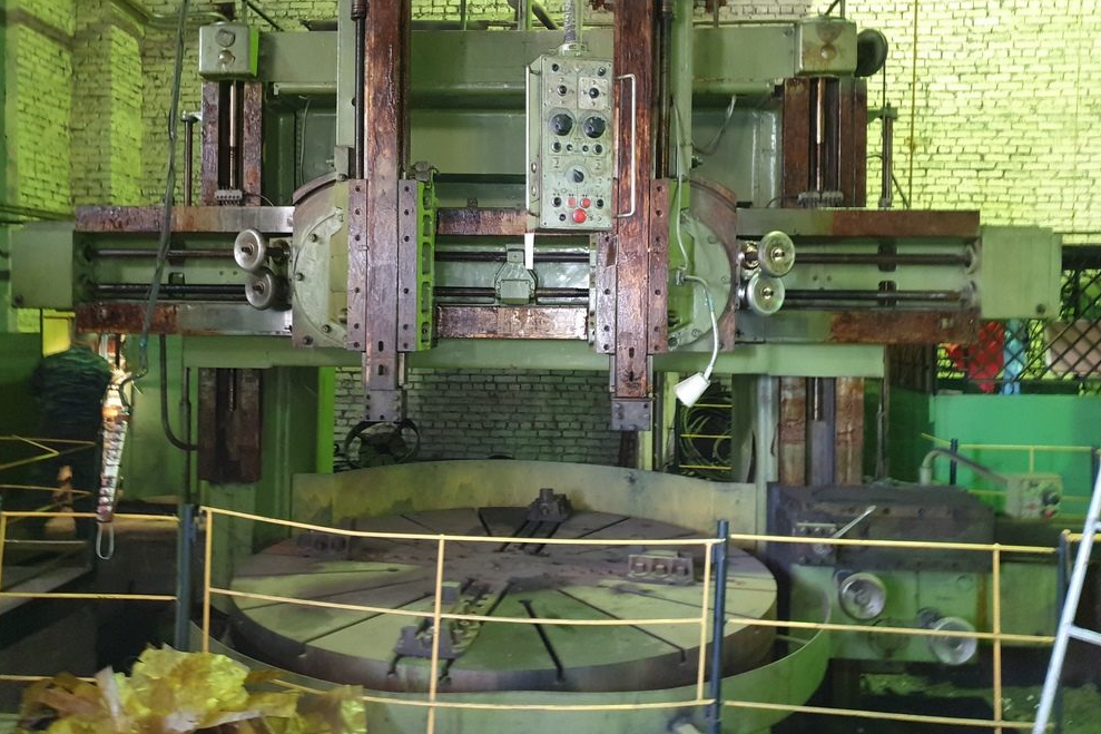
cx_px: 539
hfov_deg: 65.5
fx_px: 856
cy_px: 314
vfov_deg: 46.3
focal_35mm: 28
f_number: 1.5
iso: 320
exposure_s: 1/10
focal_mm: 4.3
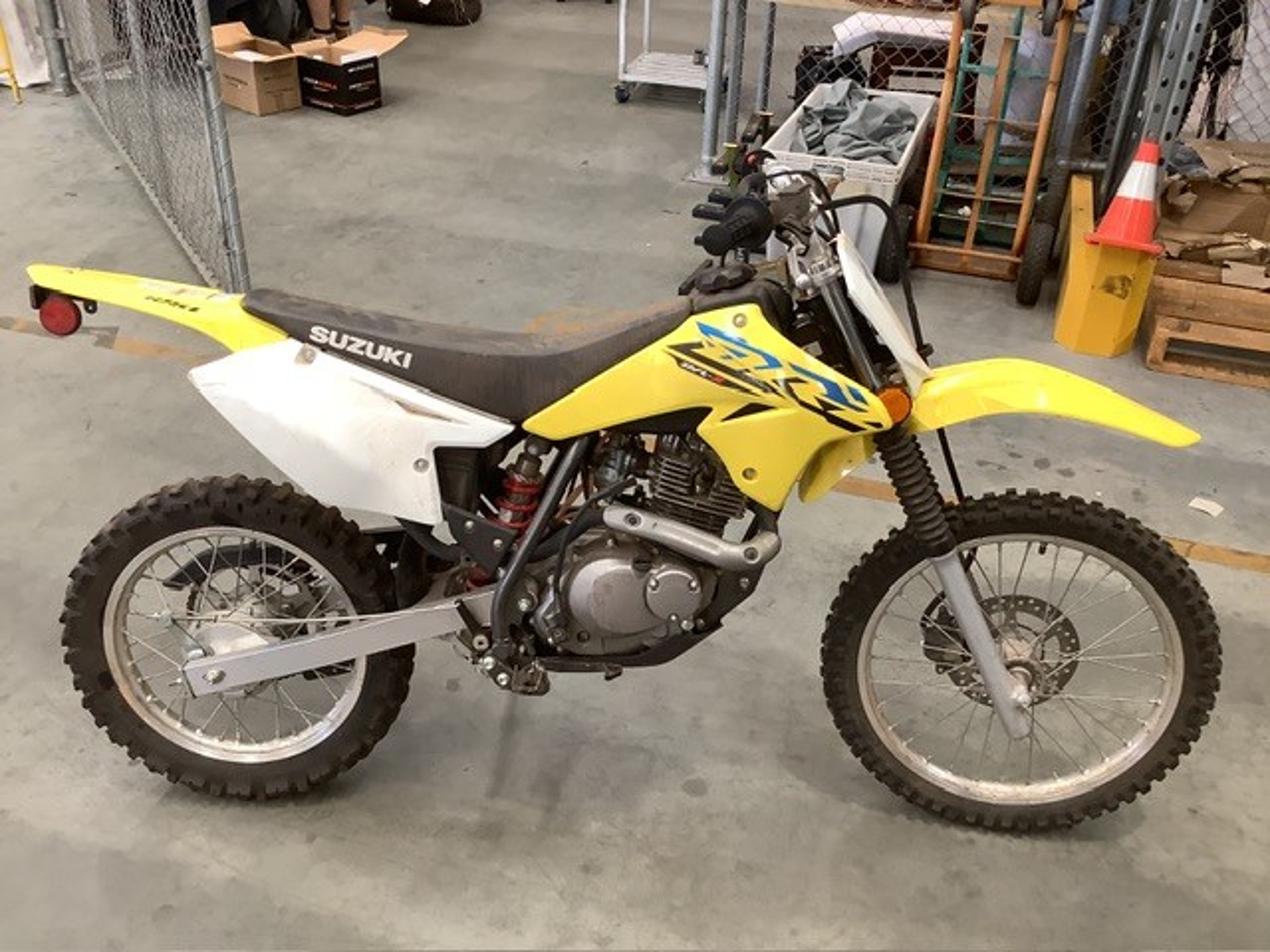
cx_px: 635
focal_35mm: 31
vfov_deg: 45.4
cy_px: 476
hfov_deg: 58.4
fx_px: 1137
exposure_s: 1/50
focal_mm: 3.3
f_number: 2.4
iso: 160
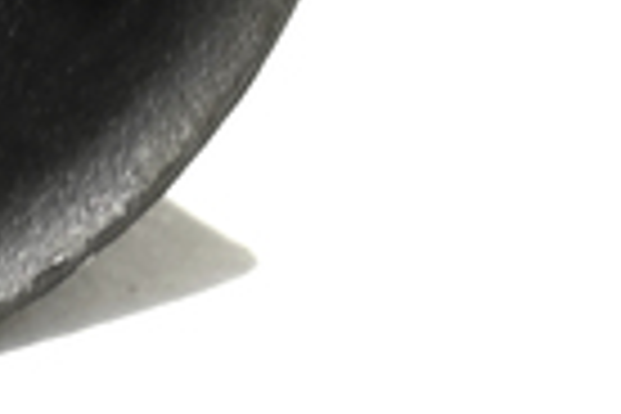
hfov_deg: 5.9
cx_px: -738
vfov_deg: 4.0
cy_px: -358
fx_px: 5847
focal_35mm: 339
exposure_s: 1
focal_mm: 48
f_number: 16
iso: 100
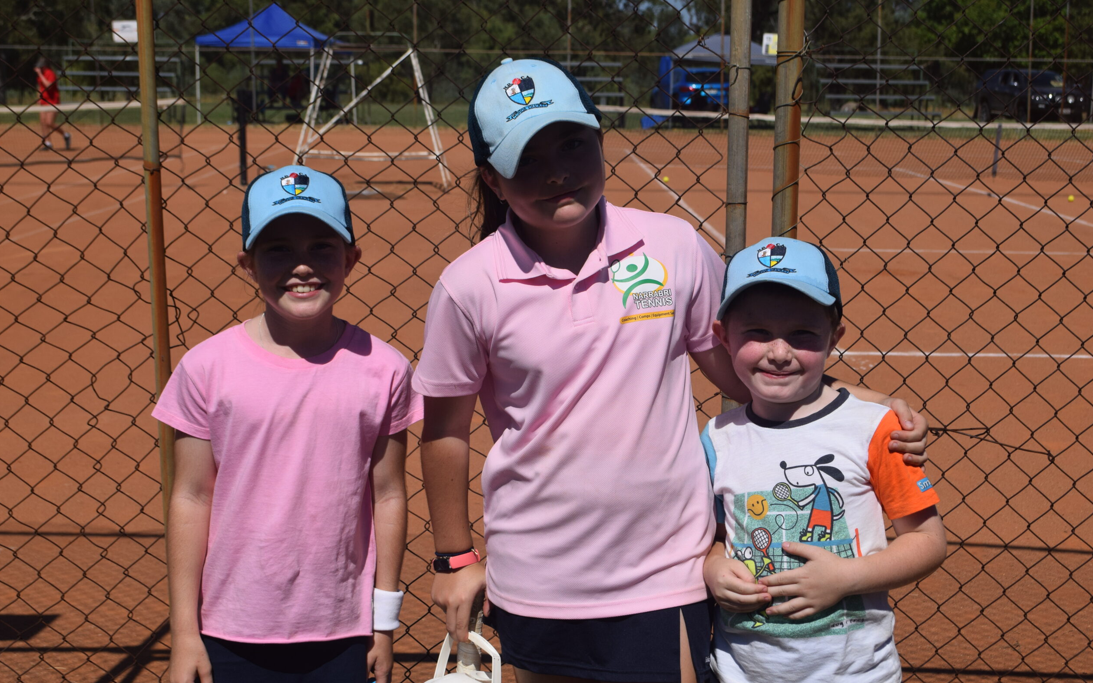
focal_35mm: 56
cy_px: 345
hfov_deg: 36.3
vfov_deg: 23.1
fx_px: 1668
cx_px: 538
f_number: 8
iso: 280
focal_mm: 36
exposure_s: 1/2000
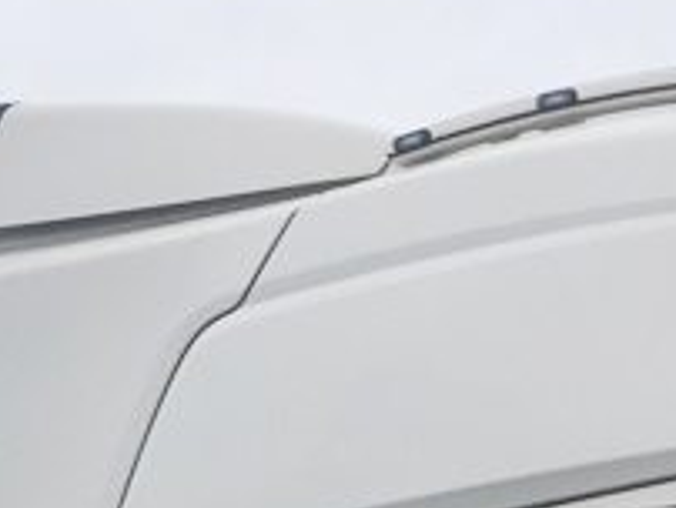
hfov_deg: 13.4
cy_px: 1183
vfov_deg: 9.2
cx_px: 371
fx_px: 2874
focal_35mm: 147
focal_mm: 4.15
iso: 32
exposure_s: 1/1522
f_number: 2.2
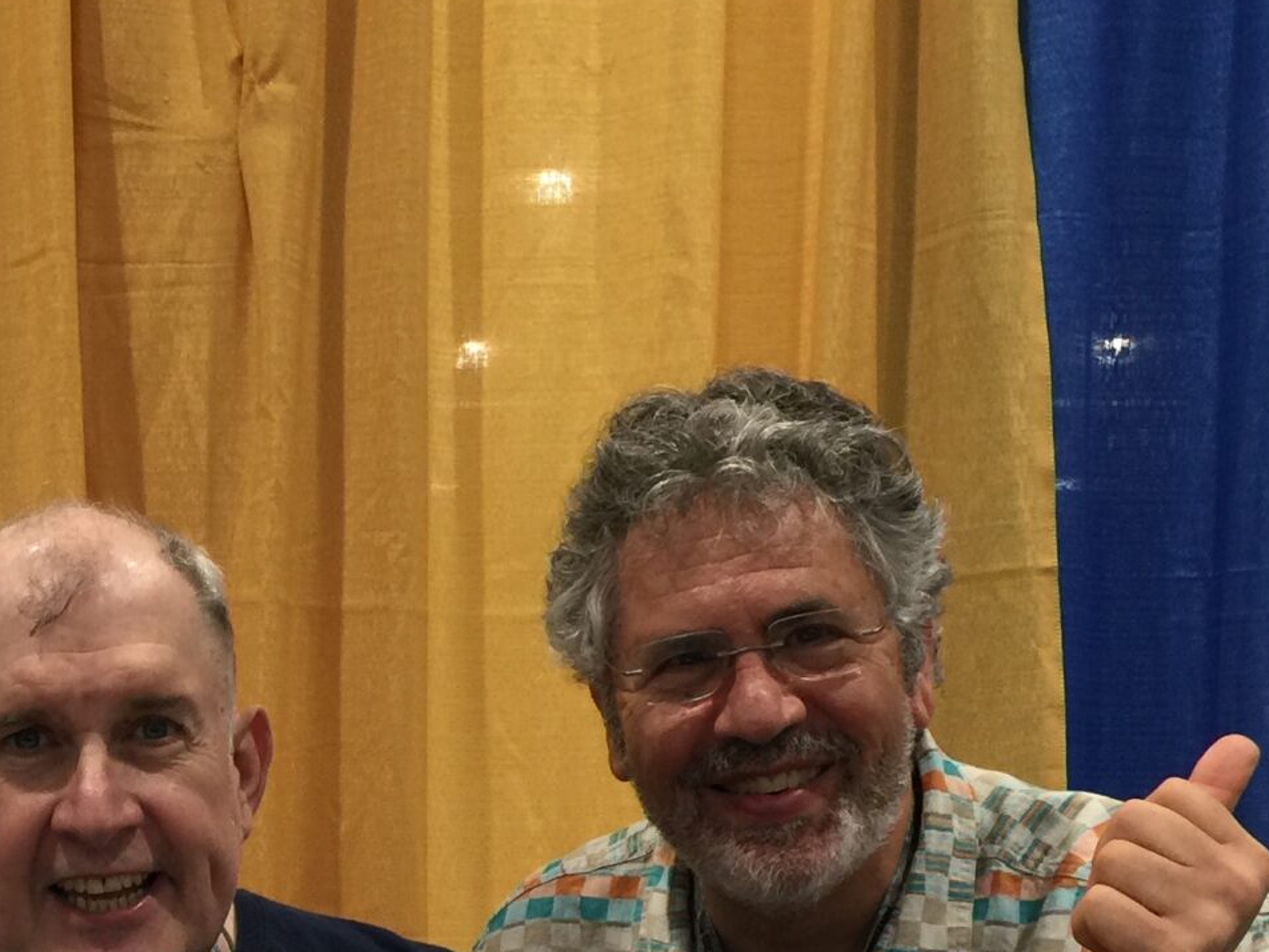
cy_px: 1008
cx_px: 73
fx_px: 2859
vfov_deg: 18.3
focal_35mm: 78
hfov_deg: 24.2
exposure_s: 1/15
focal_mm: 4.15
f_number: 2.2
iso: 32
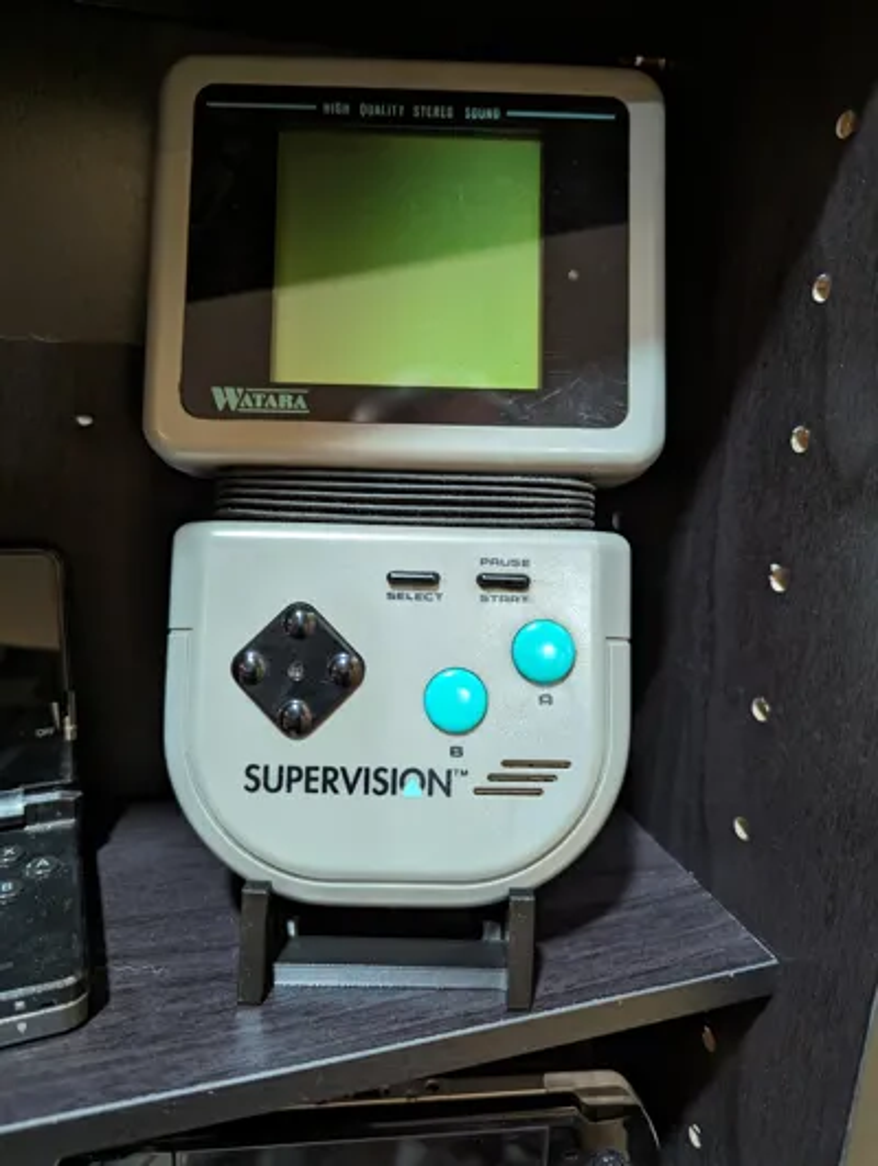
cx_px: 439
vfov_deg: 71.5
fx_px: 809
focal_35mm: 24
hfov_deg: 57.0
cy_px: 583
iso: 906
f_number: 1.85
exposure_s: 1/40
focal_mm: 6.81
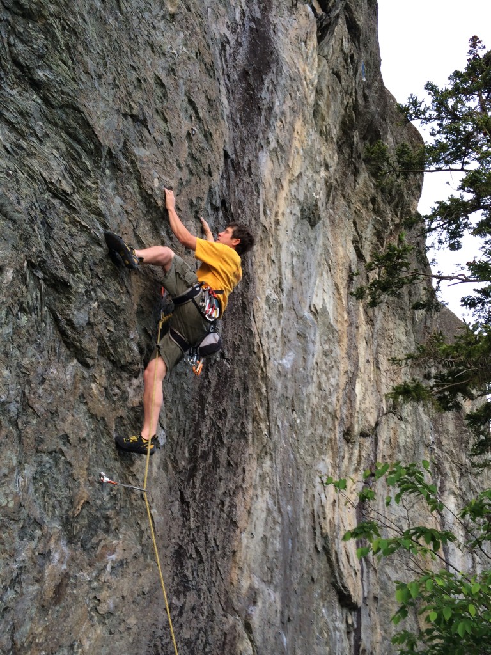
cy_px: 328
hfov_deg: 46.8
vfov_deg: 60.0
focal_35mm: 30
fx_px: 567
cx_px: 246
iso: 50
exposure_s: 1/60
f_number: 2.2
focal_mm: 4.12
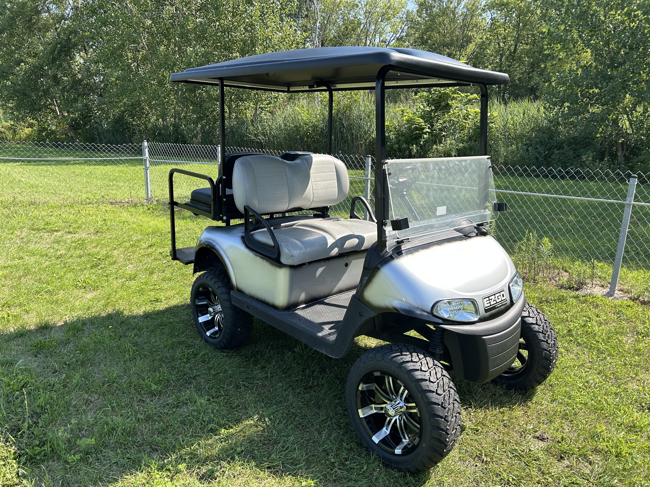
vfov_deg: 53.1
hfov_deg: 67.3
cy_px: 244
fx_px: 488
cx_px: 325
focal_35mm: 26
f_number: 1.5
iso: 50
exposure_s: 1/1295
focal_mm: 5.7
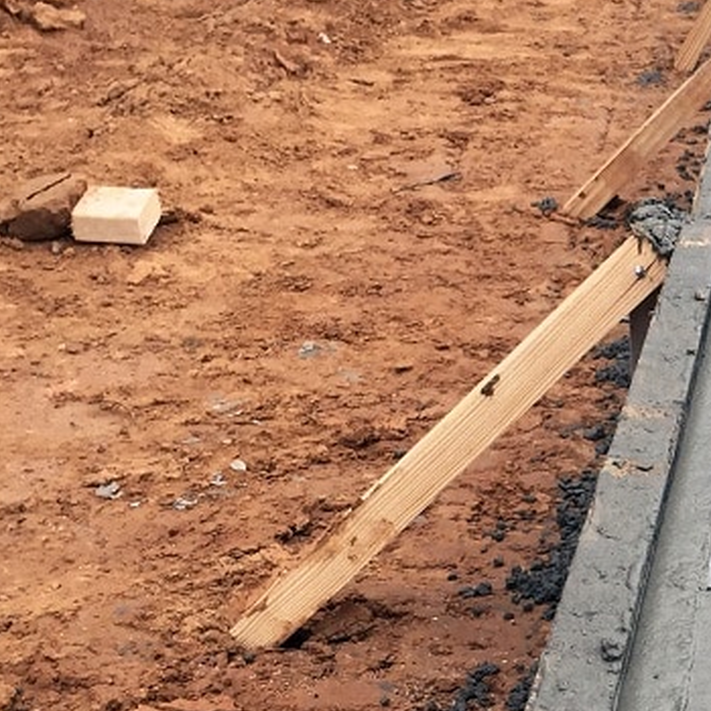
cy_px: 591
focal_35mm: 88
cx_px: 1001
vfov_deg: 19.5
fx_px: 2045
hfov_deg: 18.0
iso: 32
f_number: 2.2
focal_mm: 4.15
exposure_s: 1/229
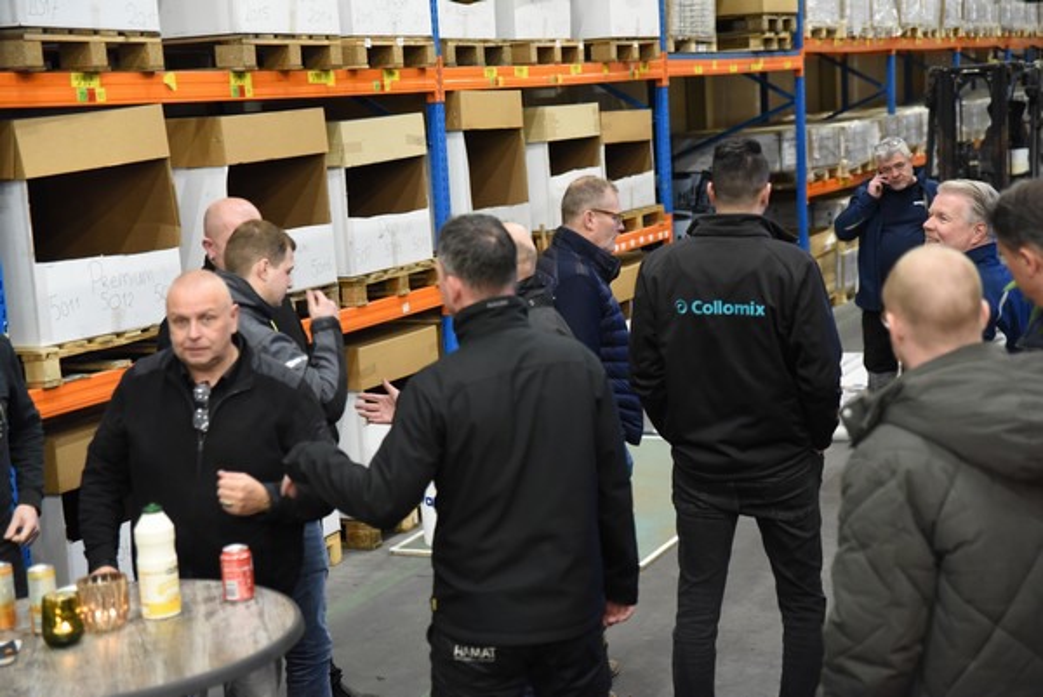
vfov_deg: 22.7
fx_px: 1740
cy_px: 348
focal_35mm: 60
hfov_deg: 33.4
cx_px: 522
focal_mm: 60
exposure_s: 1/125
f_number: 2.8
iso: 5000
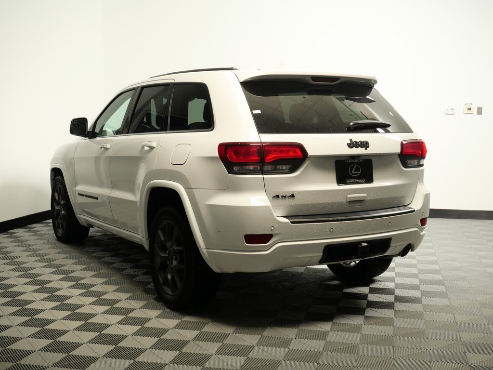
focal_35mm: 40
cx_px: 246
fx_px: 570
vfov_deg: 36.0
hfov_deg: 46.8
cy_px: 185
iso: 250
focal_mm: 20
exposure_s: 1/200
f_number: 5
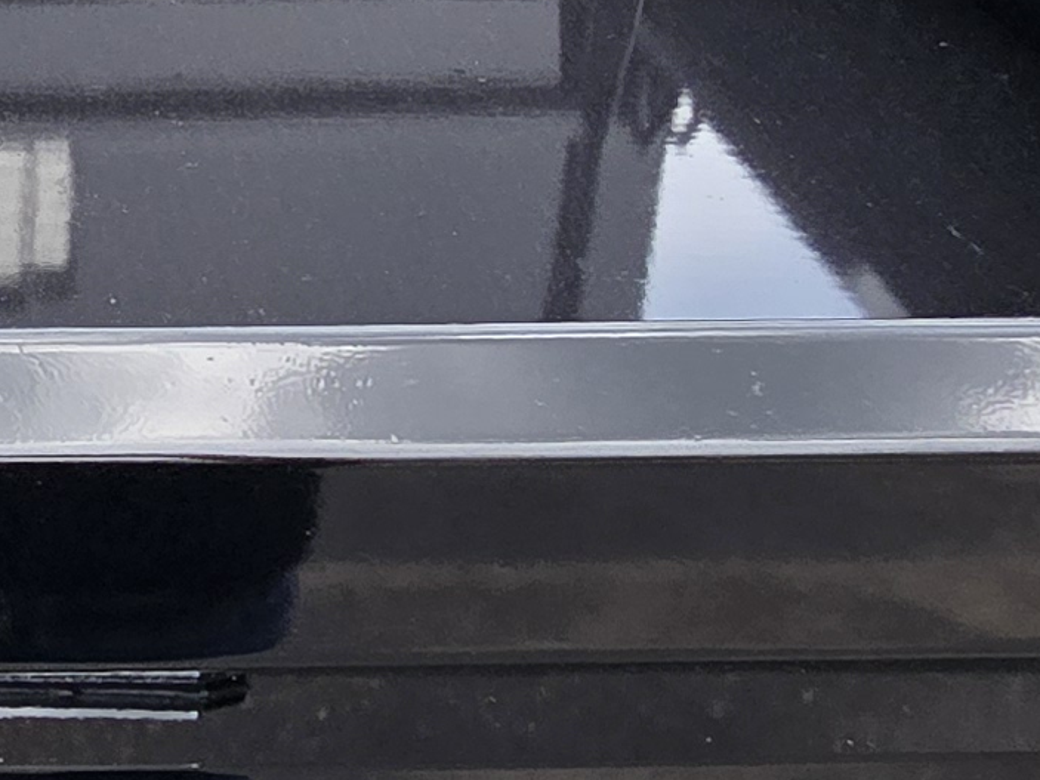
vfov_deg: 19.8
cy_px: 259
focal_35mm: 74
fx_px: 2223
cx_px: -77
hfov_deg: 24.7
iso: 50
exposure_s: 1/777
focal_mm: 2.2
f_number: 2.2
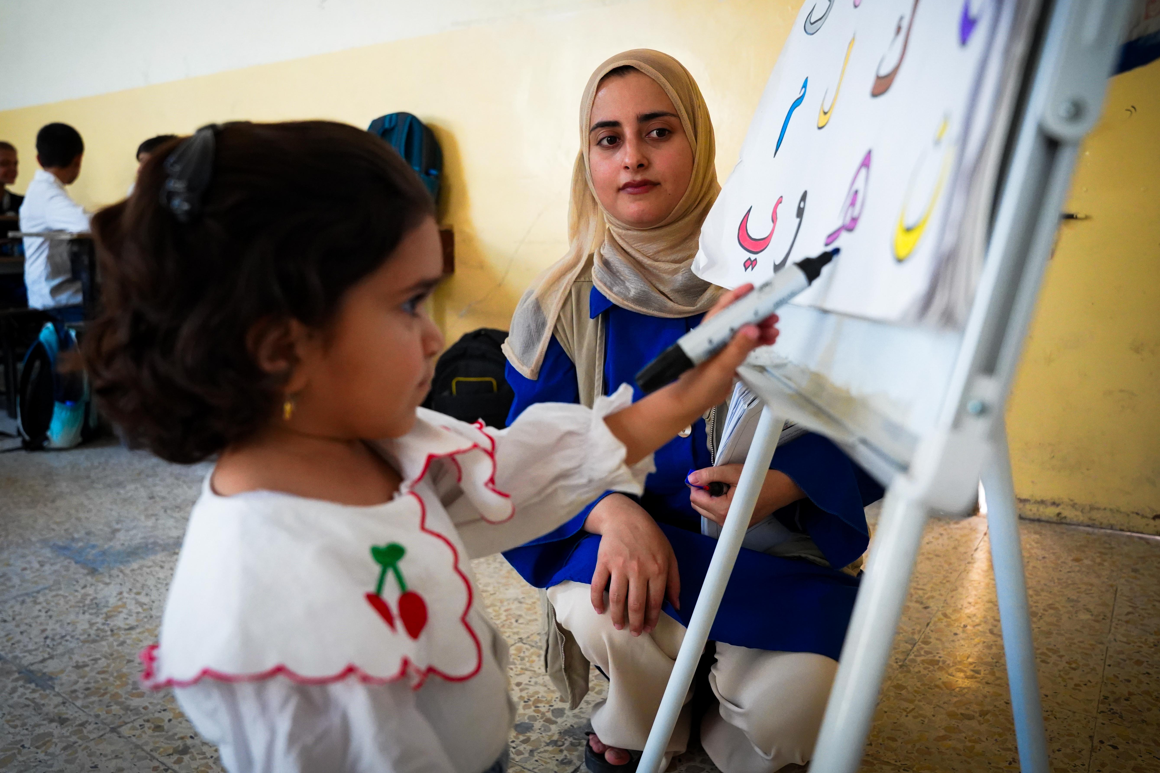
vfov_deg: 46.2
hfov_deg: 65.3
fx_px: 906
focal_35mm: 28
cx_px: 580
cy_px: 347
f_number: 4
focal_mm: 25.1
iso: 8000
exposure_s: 1/160
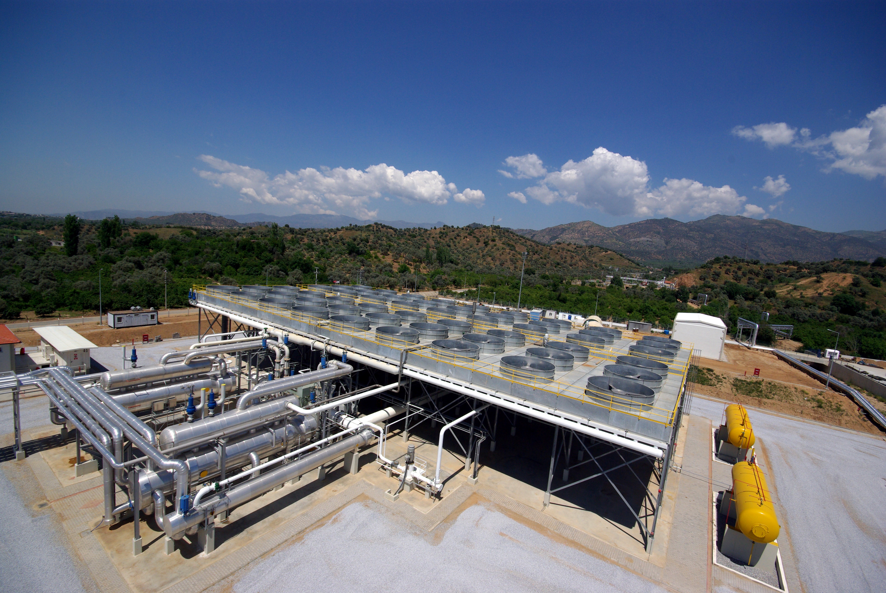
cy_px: 296
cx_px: 443
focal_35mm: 15
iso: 200
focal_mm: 10
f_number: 9.5
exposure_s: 1/1000
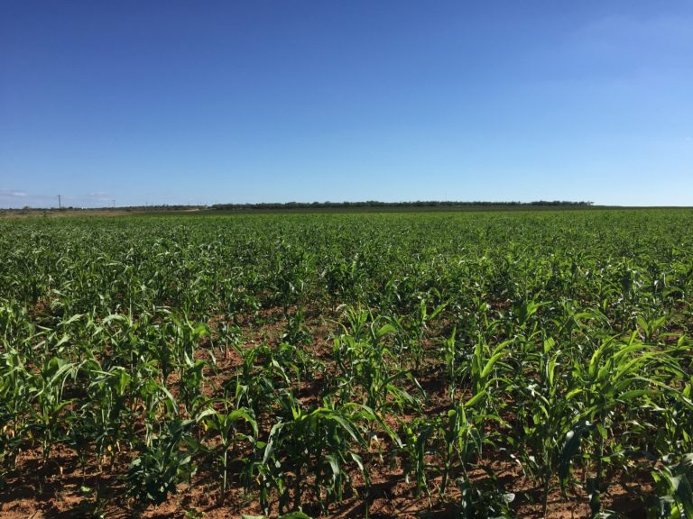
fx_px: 581
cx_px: 346
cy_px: 260
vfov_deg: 48.2
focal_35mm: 29
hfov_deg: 61.7
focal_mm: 4.15
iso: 32
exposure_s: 1/2083
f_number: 2.2
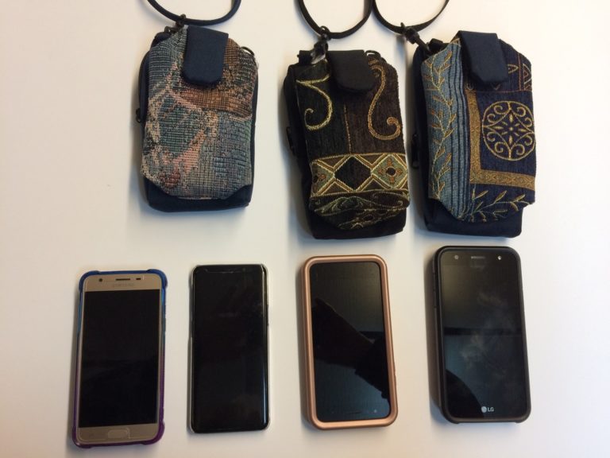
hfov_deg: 61.7
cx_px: 305
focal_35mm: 29
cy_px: 229
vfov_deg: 48.2
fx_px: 511
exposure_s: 1/30
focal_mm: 4.15
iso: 64
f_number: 2.2
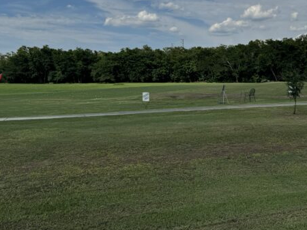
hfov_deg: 44.8
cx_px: 217
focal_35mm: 41
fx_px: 363
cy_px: 50
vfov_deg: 34.2
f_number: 1.78
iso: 80
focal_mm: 6.76
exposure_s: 1/7092
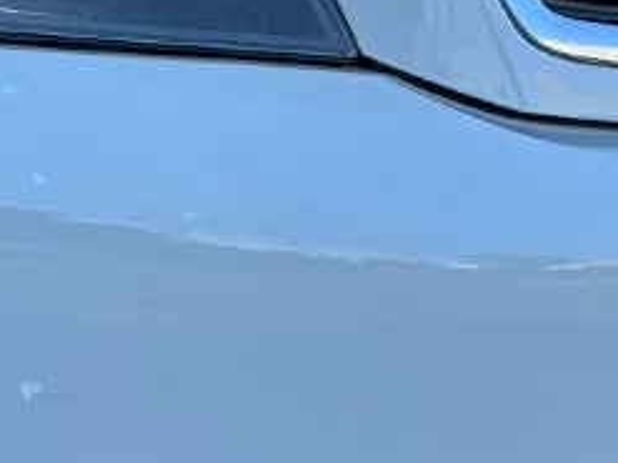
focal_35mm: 140
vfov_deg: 10.5
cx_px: -423
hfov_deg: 13.0
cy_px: 23
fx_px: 2498
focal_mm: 6.86
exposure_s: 1/1949
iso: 80
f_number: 1.78
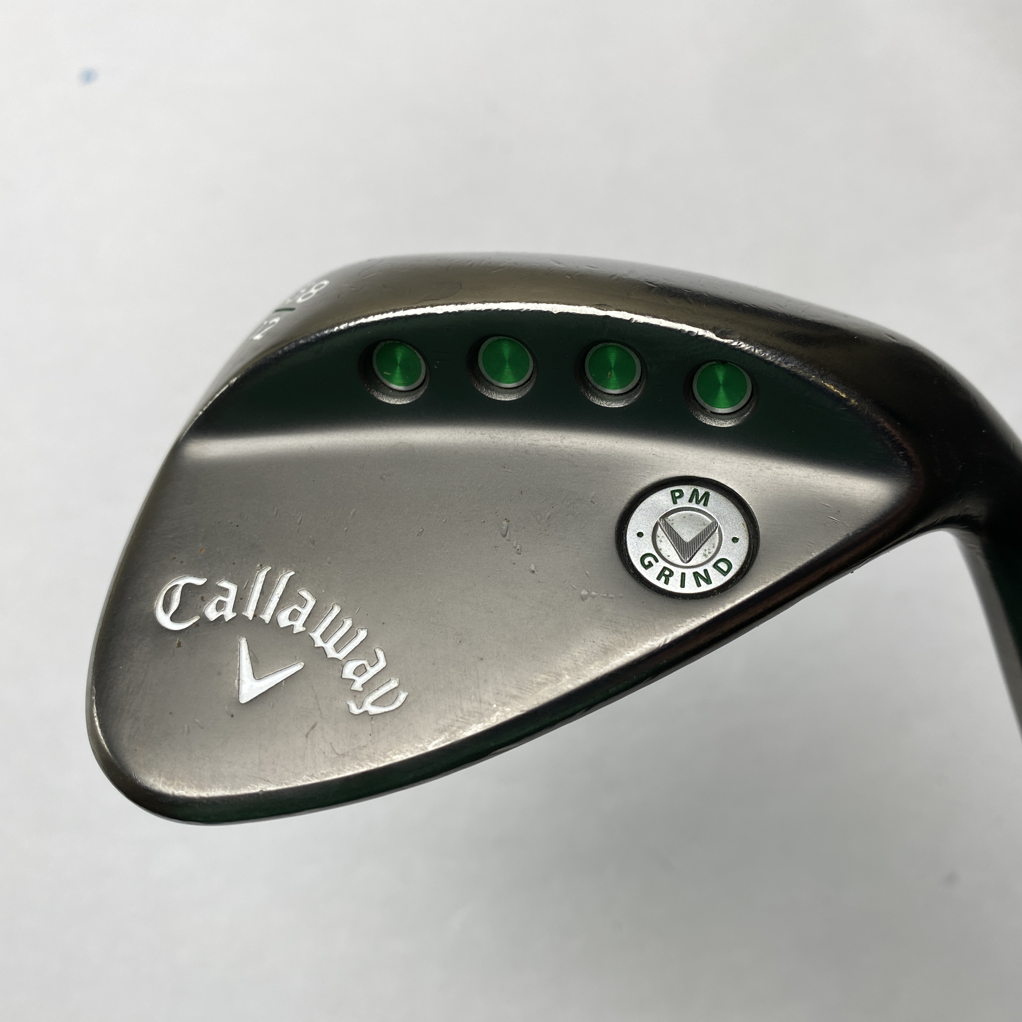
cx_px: 582
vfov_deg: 52.5
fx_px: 1035
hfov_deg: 52.4
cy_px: 506
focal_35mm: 31
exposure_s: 1/312
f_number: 1.8
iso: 32
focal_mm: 4.25
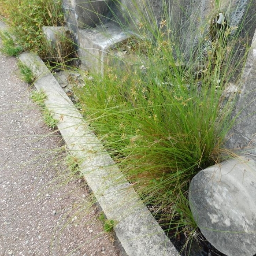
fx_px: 234
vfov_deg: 57.3
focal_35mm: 28
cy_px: 127
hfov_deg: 56.5
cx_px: 162
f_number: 3
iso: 125
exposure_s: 1/160
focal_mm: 4
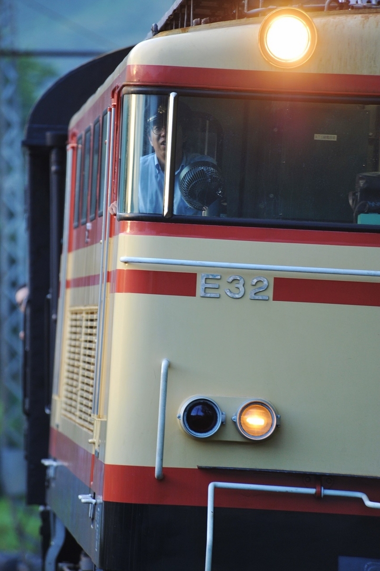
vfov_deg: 5.2
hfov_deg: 3.4
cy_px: 286
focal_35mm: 400
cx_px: 190
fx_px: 6338
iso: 1000
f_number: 5.6
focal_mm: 400
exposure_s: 1/200
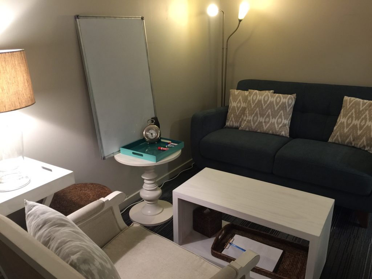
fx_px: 312
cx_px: 186
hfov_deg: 61.7
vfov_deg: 48.2
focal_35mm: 29
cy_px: 140
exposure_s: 1/17
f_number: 2.2
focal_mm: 4.15
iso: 100
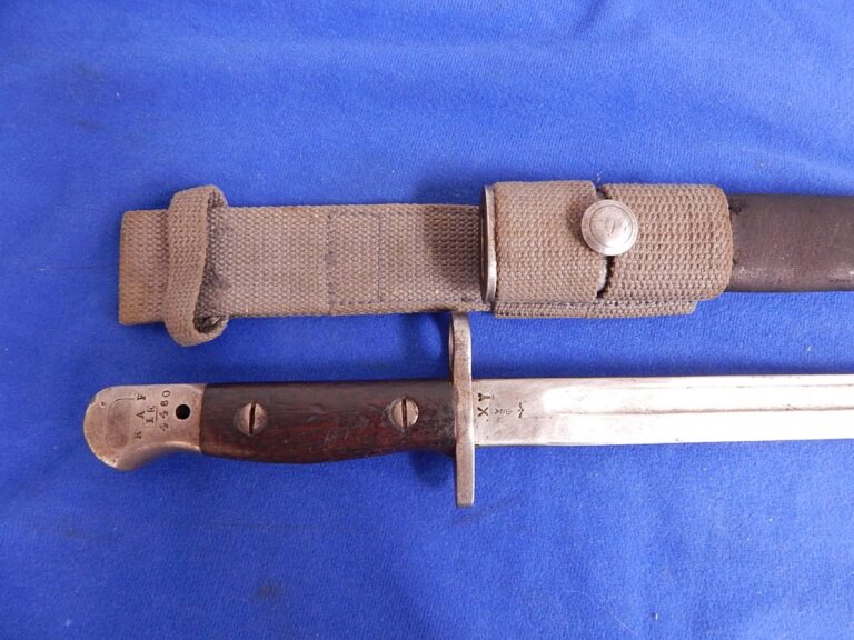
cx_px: 427
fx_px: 543
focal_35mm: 22
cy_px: 320
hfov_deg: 76.4
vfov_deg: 61.1
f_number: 3
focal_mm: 4
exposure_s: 1/10
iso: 400
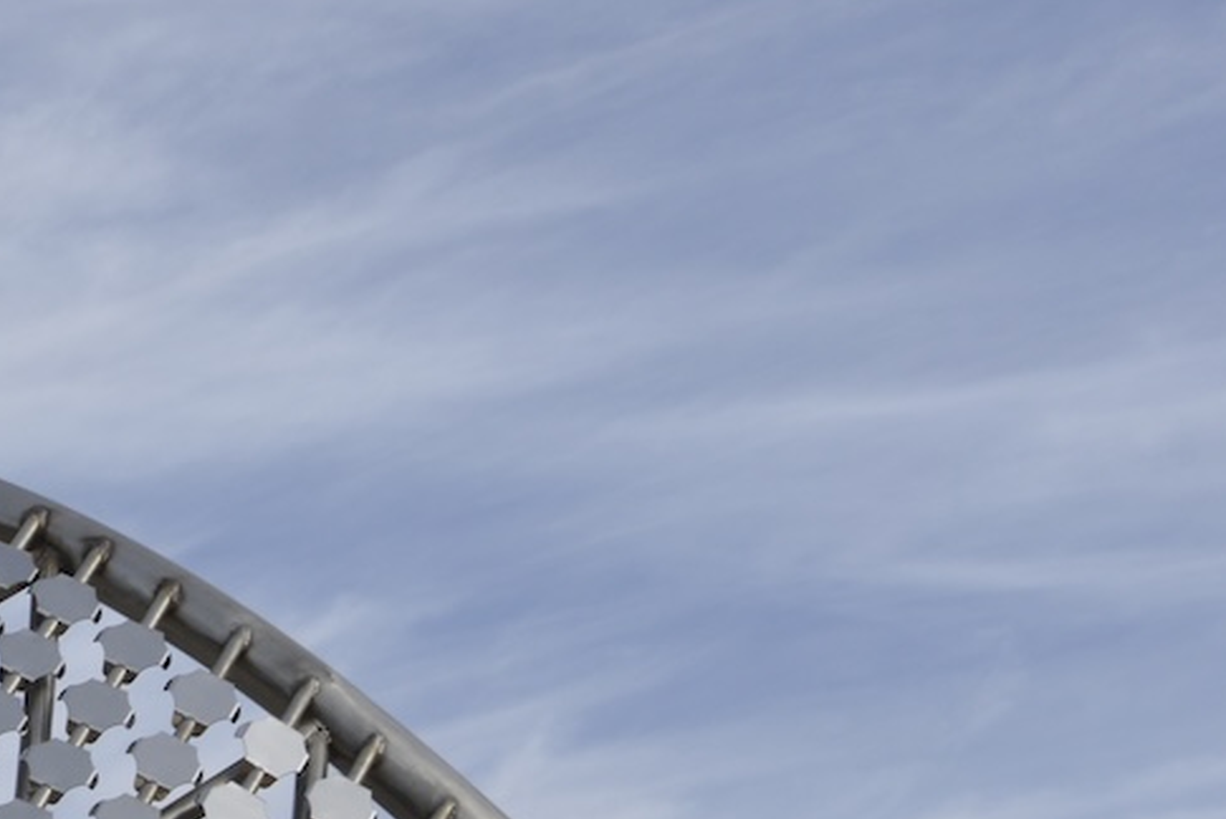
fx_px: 4668
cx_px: -1069
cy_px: 1337
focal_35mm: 137
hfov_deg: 13.3
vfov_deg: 9.7
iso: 320
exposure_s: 1/125
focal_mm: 35
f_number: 18
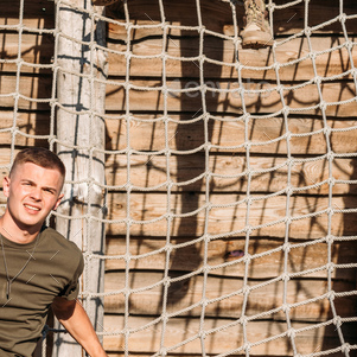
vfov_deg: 6.9
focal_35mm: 255
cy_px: 79
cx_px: 37
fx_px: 2975
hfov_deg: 6.9
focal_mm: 102
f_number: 5
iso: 125
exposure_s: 1/1000
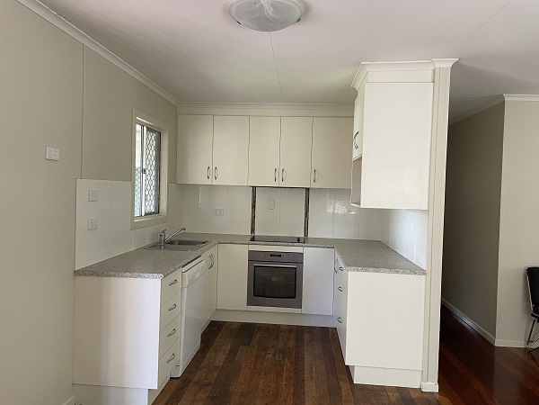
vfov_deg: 53.1
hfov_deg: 67.3
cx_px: 270
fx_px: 405
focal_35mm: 26
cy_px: 202
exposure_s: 1/90
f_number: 1.6
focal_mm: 4.2
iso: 125
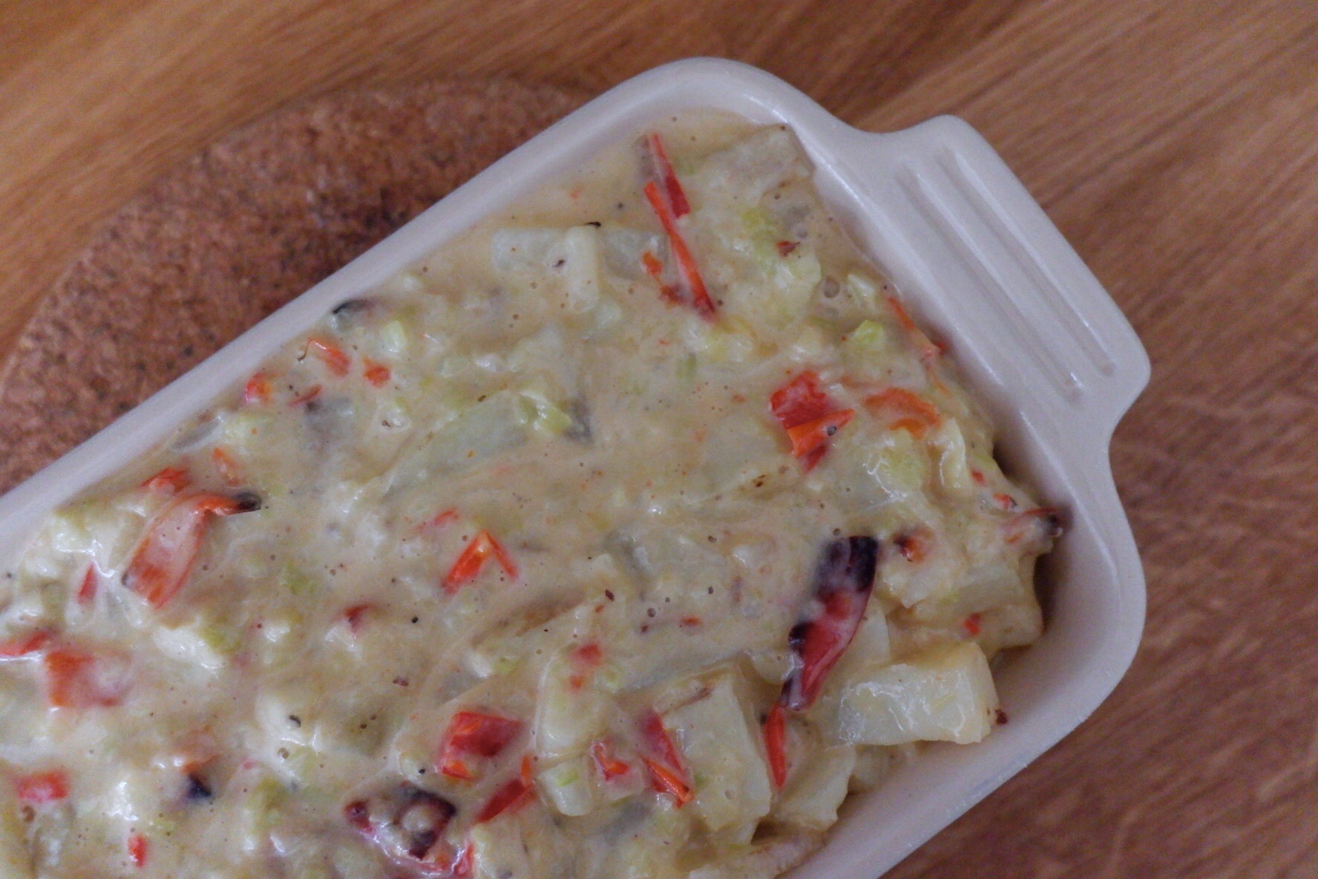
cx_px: 659
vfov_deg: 30.5
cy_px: 440
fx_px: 1611
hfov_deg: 44.5
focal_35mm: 44
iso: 6400
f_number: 4.5
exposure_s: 1/60
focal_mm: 29.6
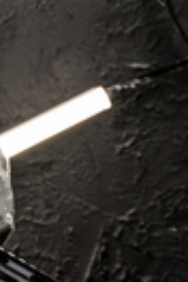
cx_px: -261
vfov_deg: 7.2
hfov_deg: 4.8
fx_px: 2209
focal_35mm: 282
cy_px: -104
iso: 320
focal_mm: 42
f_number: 2.8
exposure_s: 1/160
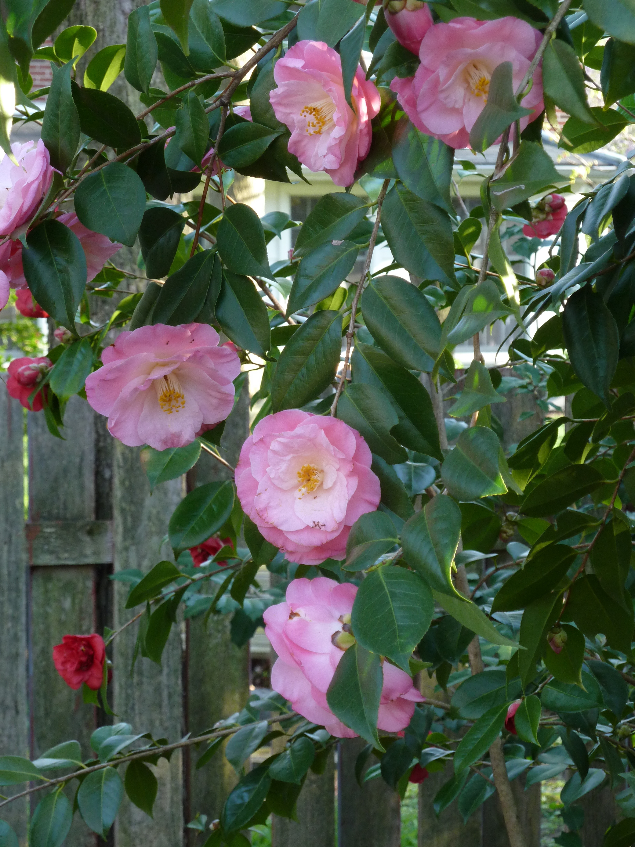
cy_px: 424
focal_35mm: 119
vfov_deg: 16.6
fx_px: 2911
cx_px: 318
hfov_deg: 12.5
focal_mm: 19.5
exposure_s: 1/50
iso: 160
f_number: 4.4
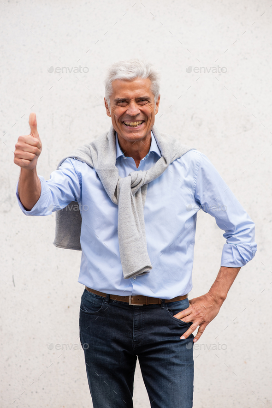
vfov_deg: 19.5
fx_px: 1189
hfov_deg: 13.1
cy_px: 204
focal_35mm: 105
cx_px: 136
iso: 500
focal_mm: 105
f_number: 4.5
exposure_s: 1/320
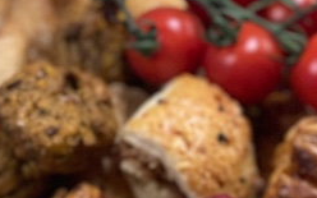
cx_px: 197
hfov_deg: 12.0
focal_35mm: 175
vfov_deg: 7.4
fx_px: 1512
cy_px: 247
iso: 400
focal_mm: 7.5
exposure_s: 1/21
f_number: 2.2
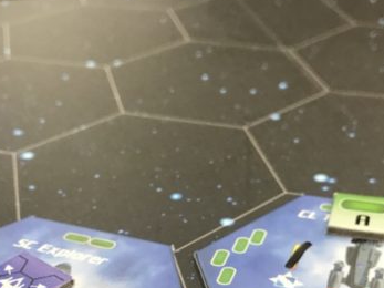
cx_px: 197
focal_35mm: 62
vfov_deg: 22.5
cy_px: 302
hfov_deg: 31.2
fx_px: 688
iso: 32
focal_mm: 3.99
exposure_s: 1/33
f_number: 1.8
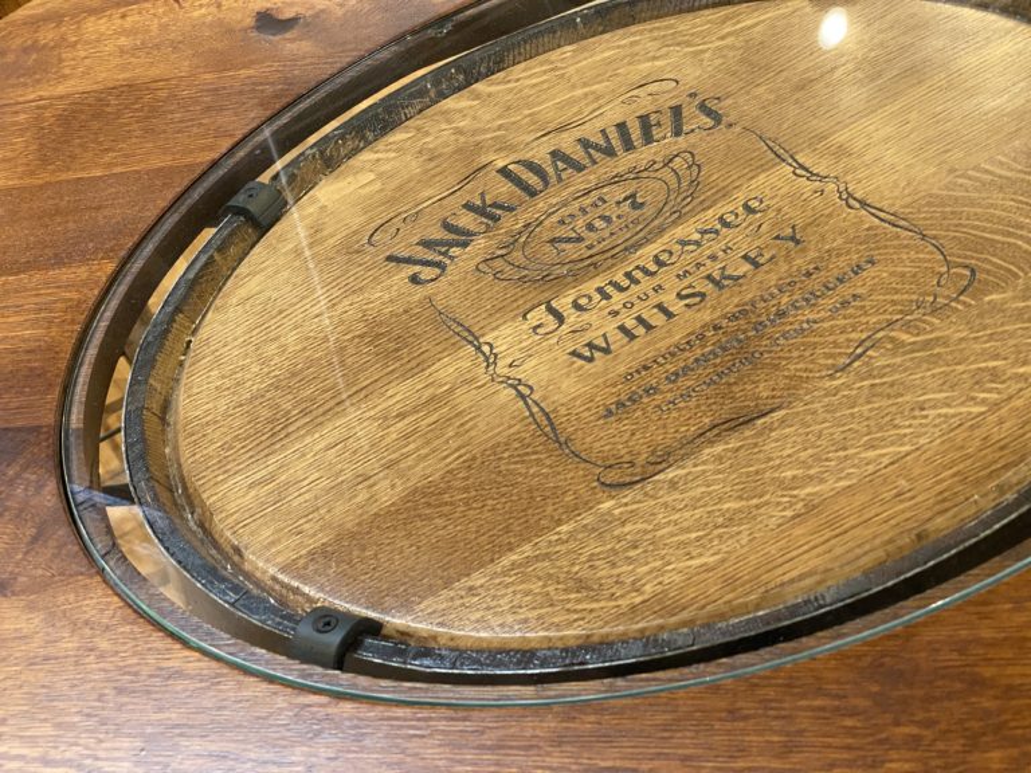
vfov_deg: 28.0
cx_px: 516
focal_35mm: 52
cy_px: 386
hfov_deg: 36.8
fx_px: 1549
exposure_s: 1/60
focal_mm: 6
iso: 320
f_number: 2
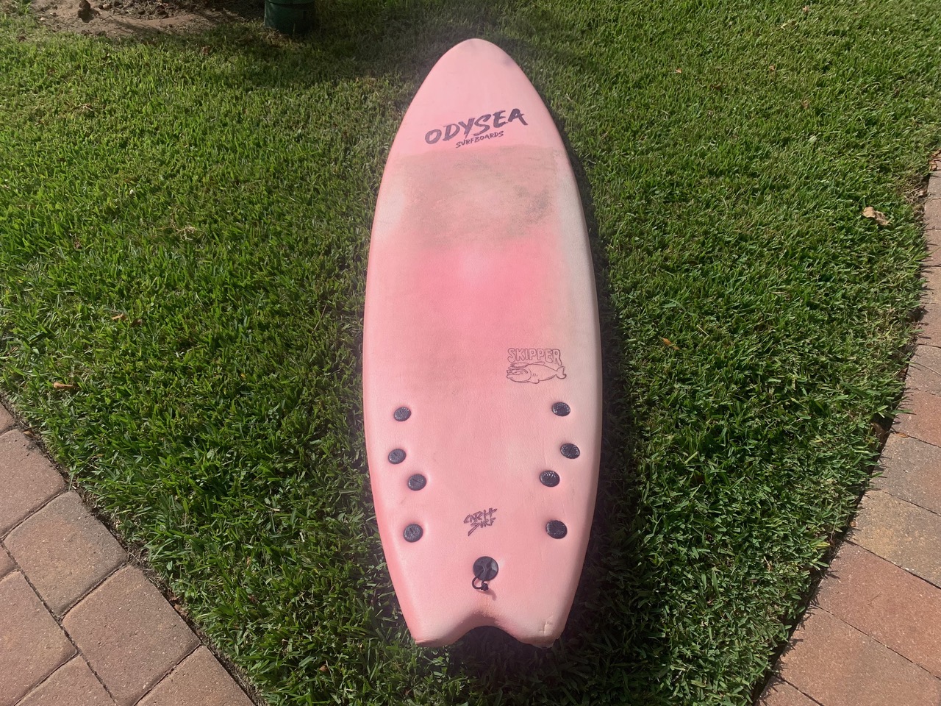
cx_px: 470
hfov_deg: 67.3
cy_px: 353
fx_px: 707
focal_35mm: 26
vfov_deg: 53.1
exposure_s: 1/9524
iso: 25
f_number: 1.8
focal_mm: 4.25
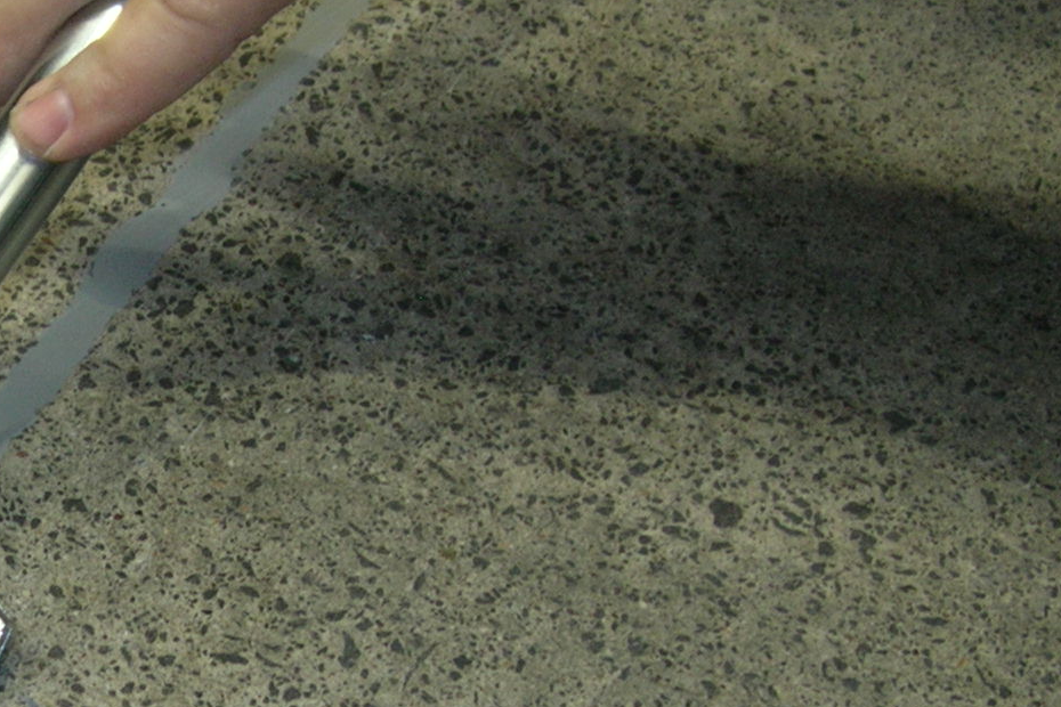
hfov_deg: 21.4
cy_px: 659
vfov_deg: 14.7
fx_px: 2711
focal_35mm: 92
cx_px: -3
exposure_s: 1/30.6
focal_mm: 6
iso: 90
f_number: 2.7
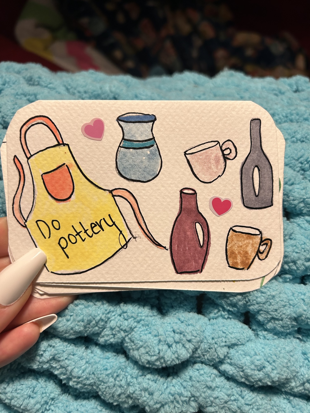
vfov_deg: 67.3
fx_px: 310
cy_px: 206
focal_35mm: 26
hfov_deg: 53.1
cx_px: 155
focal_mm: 5.7
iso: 125
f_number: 1.5
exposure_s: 1/120
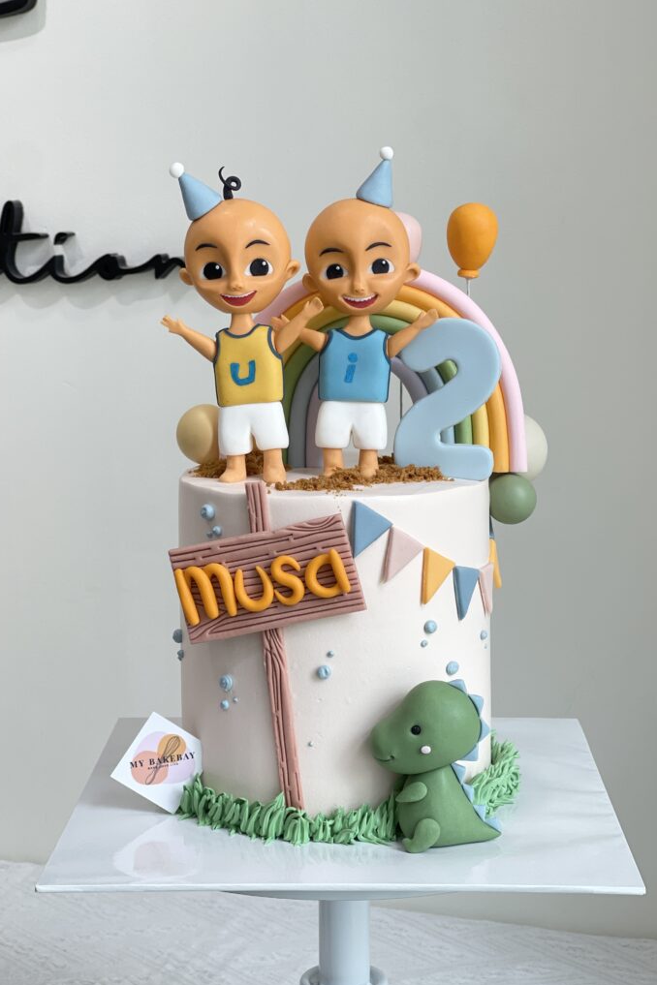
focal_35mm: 67
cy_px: 495
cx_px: 333
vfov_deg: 30.1
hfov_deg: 20.3
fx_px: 1834
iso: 64
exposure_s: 1/100
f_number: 2.2
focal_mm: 7.5
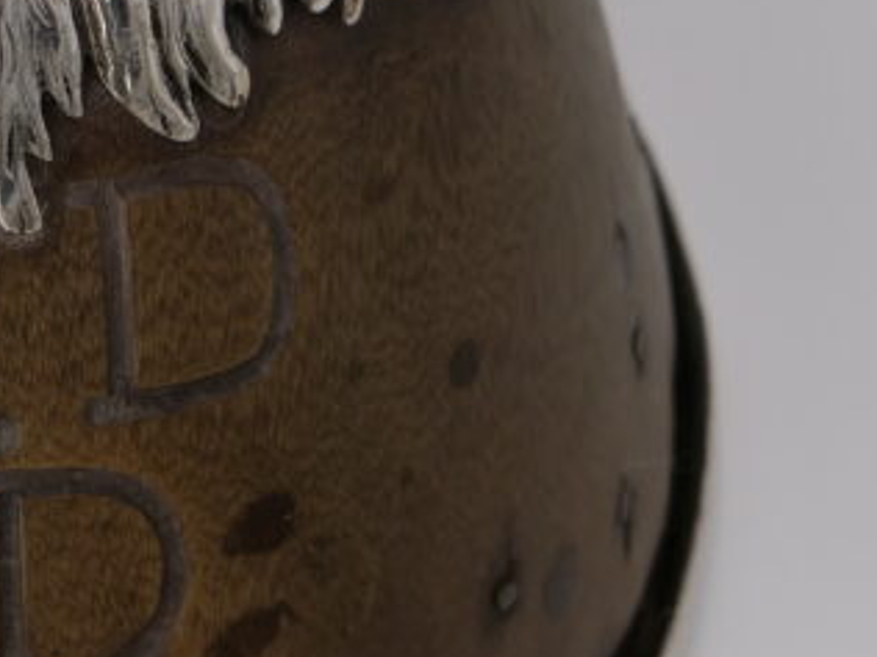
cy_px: -11
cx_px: -17
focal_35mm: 129
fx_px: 3268
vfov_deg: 11.4
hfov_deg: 15.0
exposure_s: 1/320
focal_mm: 17
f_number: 5.6
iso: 200
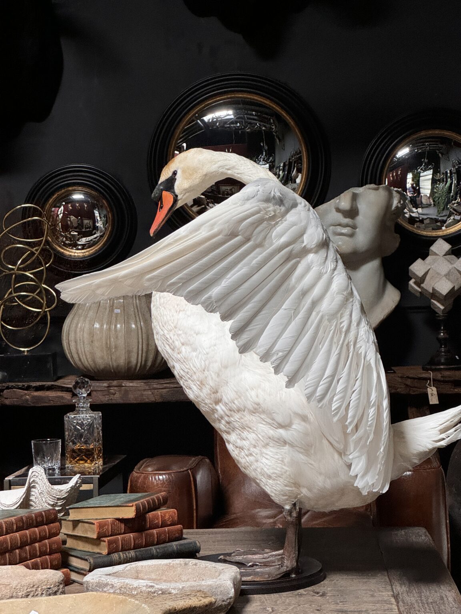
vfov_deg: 25.3
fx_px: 1367
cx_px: 230
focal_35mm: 77
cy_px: 307
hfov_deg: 19.1
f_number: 2.8
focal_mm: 9
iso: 250
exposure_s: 1/79
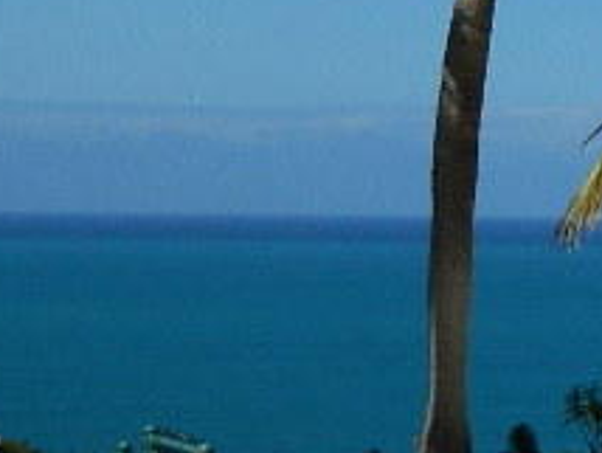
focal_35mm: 196
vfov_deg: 7.5
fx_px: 3412
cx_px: 1398
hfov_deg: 9.1
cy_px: 658
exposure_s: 1/320
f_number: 9.8
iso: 80
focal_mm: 7.3
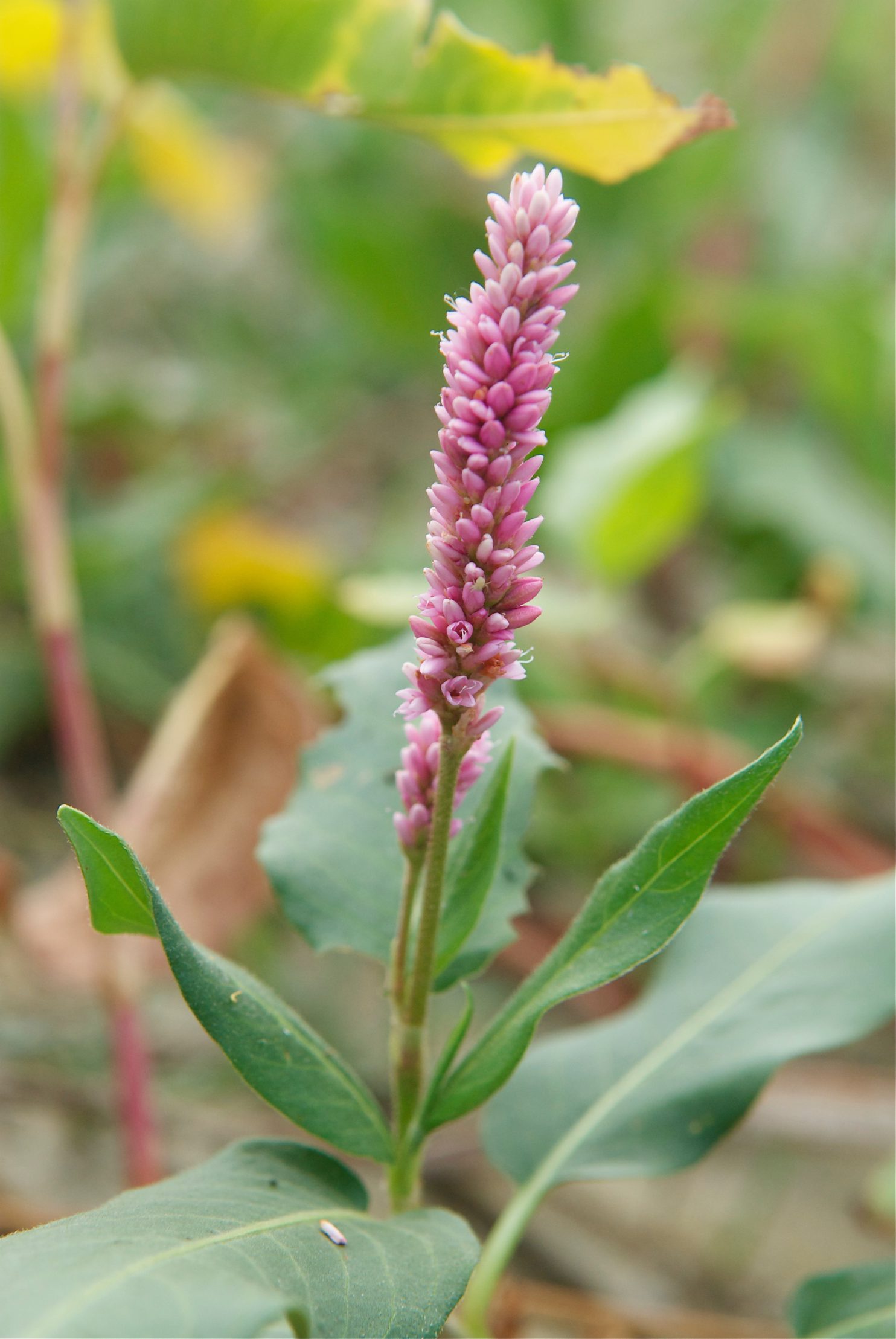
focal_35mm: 82
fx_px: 3071
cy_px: 670
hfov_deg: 16.6
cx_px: 448
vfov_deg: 24.6
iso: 500
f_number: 7.1
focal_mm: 55
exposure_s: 1/640
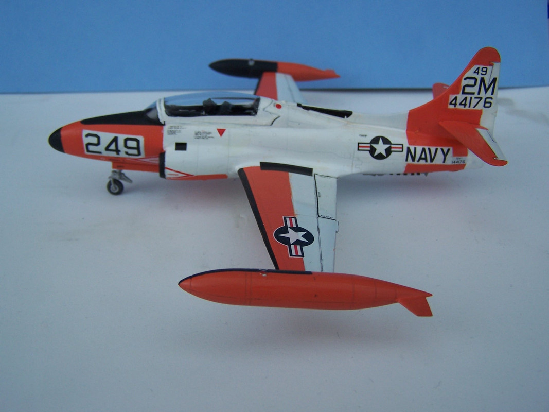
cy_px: 206
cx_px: 274
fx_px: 603
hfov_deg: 49.0
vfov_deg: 37.7
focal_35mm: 38
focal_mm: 6.3
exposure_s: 1/250
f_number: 2.8
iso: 80
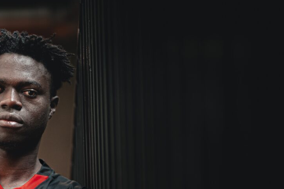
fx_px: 835
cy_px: 184
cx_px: 9
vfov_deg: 12.8
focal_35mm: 106
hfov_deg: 18.8
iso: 800
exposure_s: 1/400
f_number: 1.4
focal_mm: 50
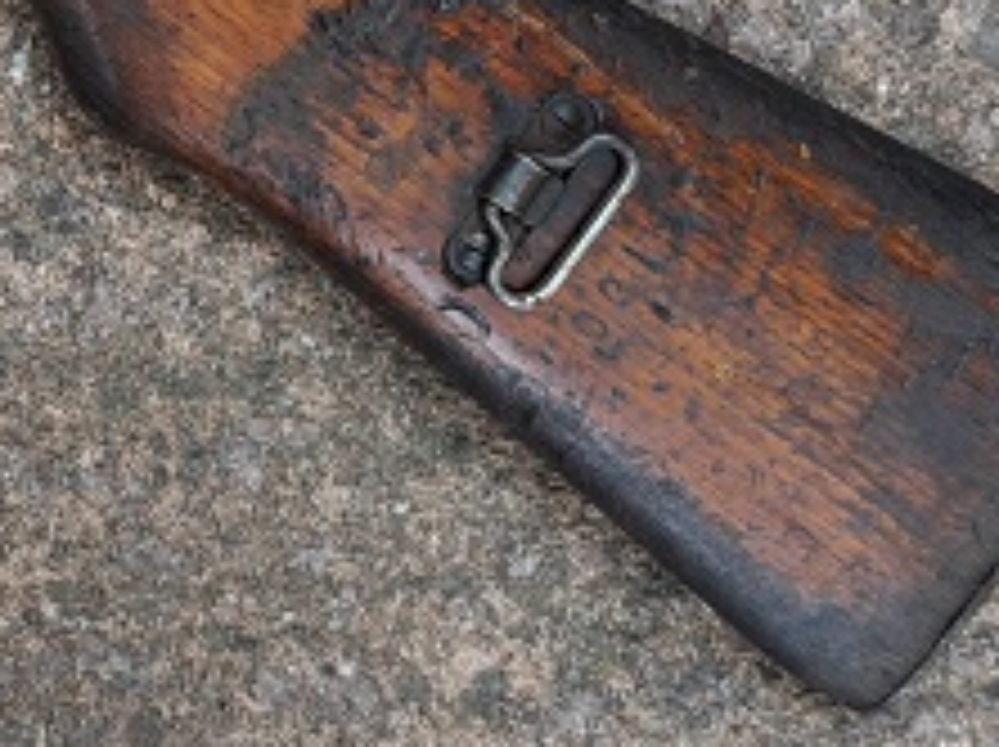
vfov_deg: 13.2
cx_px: -990
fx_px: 2883
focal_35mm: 100
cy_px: -614
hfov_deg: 15.7
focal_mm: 5.23
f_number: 1.8
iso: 50
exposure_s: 1/100
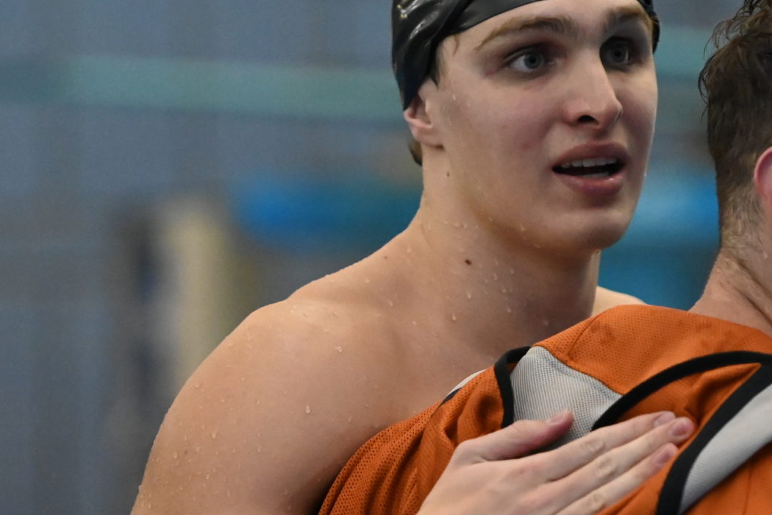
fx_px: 7055
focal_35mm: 329
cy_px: 276
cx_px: 445
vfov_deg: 4.2
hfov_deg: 6.3
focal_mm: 135
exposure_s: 1/1250
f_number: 2.8
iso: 10000
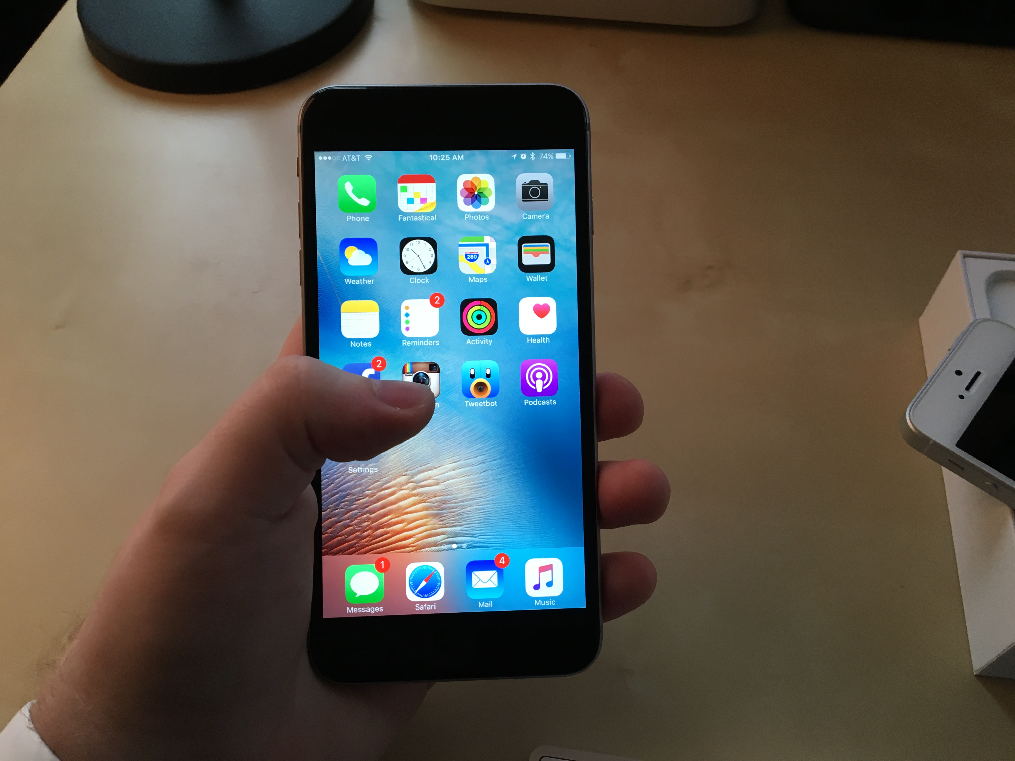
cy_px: 380
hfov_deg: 61.7
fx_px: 850
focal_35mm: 29
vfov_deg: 48.2
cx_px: 508
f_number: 2.2
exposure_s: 1/30
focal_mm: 4.15
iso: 64
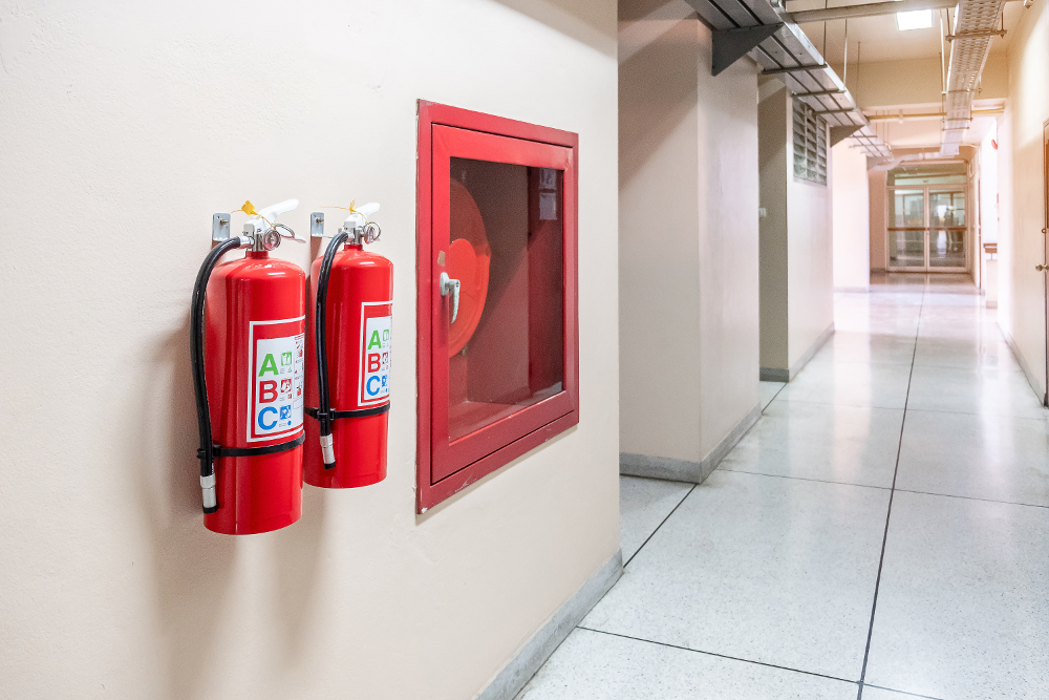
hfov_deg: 67.4
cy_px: 350
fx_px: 787
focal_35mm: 27
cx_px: 524
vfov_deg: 47.9
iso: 1600
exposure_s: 1/50
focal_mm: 18
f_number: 2.8
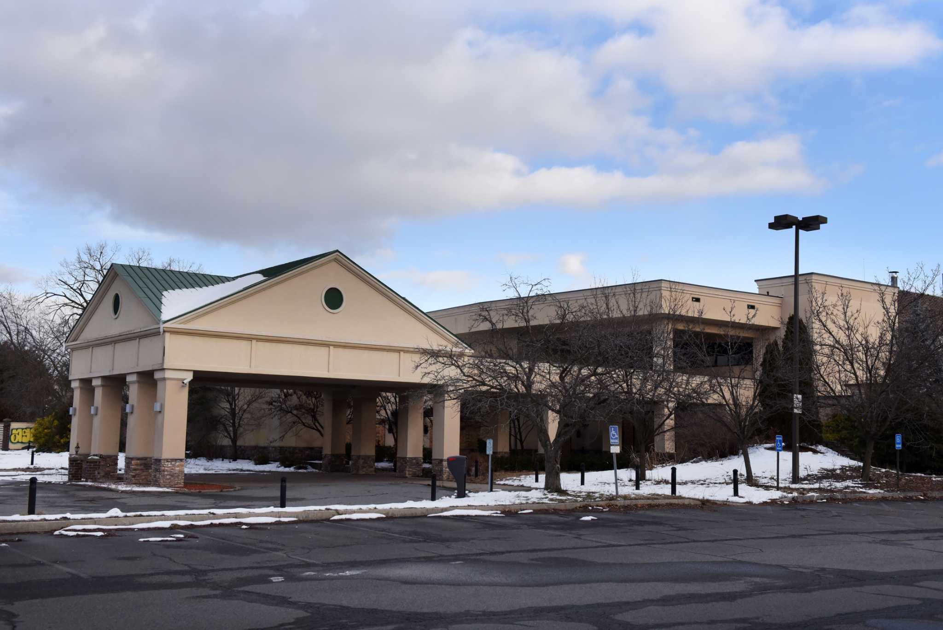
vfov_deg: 33.4
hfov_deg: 48.4
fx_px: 1048
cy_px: 315
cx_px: 472
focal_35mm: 40
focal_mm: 40
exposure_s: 1/4000
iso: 1400
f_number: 7.1
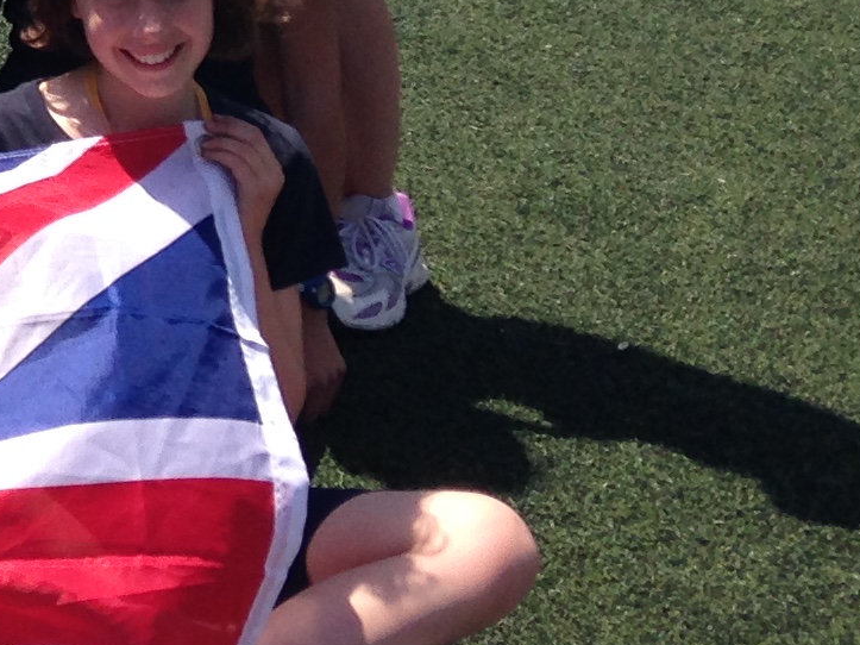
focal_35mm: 149
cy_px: -262
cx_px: -721
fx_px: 3701
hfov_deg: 12.1
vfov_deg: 9.7
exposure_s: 1/1355
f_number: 2.4
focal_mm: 4.12
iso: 50
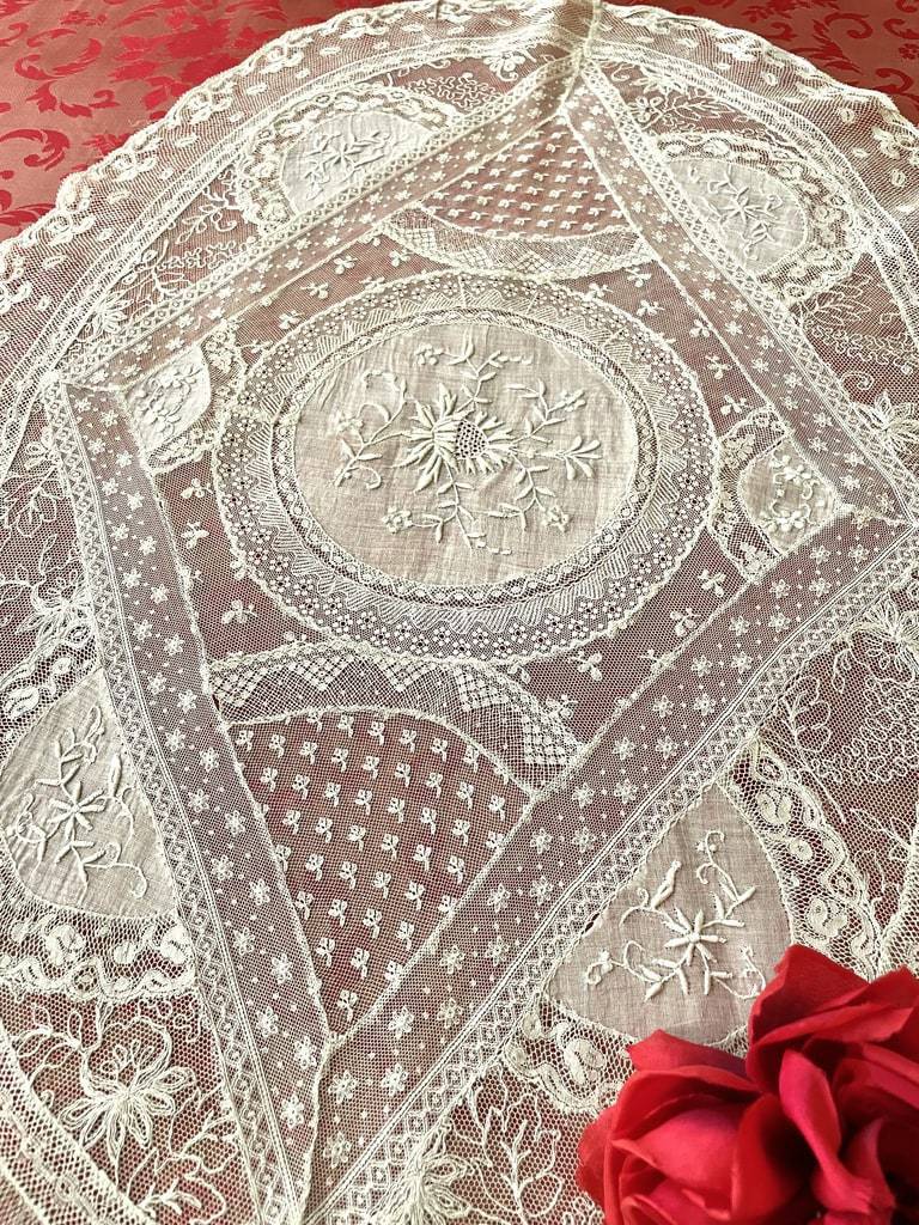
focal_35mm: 26
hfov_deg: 53.1
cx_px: 460
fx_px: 920
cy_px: 612
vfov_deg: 67.3
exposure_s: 1/60
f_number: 1.6
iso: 160
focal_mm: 4.2
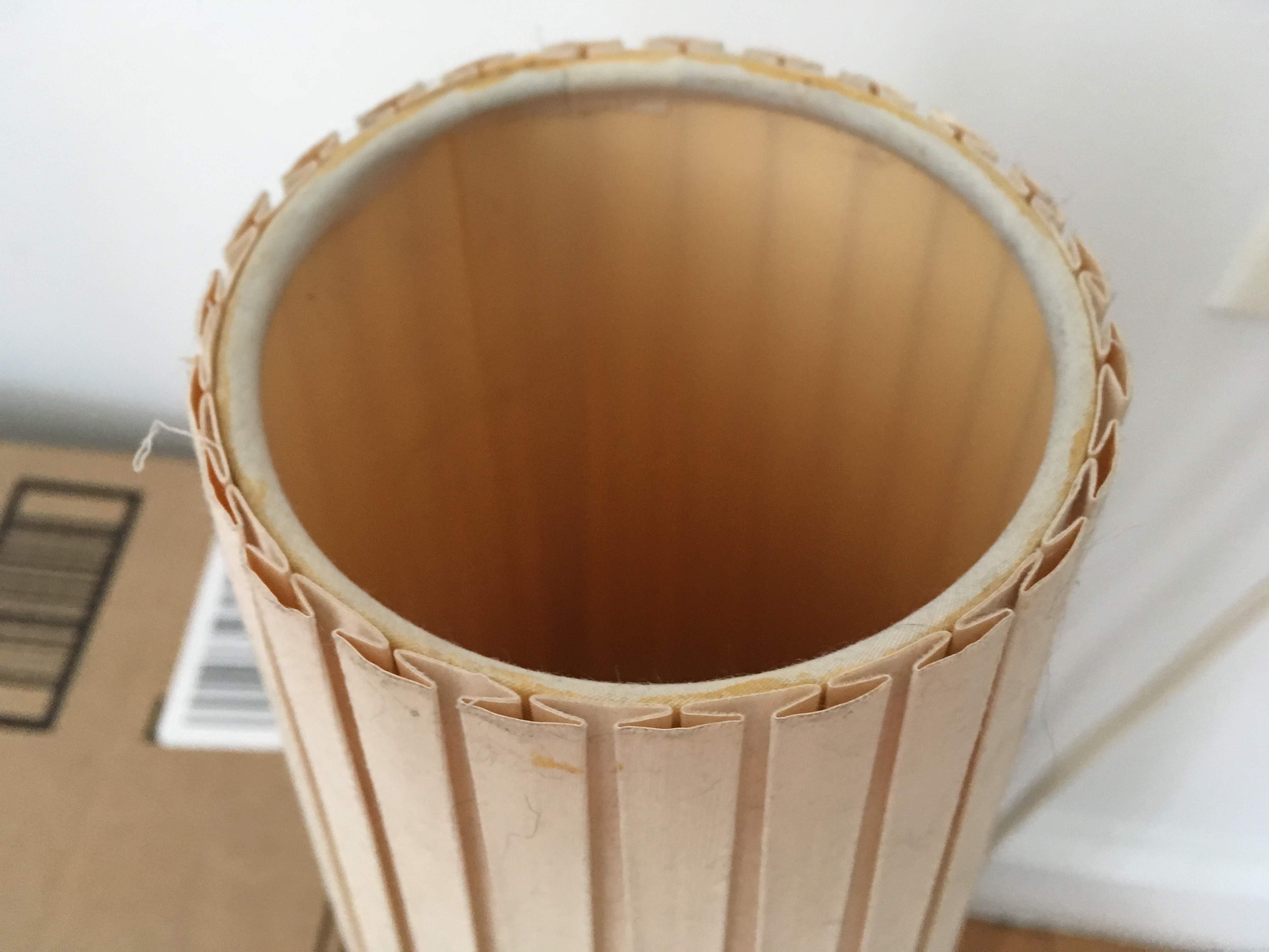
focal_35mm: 29
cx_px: 634
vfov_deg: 48.2
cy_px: 476
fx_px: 1063
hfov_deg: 61.7
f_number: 2.2
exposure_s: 1/30
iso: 125
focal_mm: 4.15
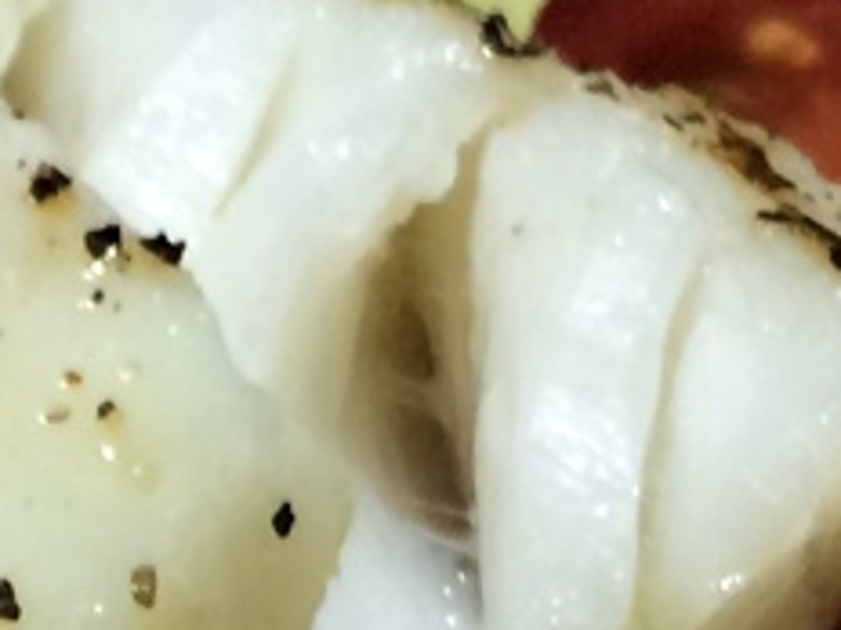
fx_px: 5126
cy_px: 1177
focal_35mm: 211
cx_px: -624
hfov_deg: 9.0
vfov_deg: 6.8
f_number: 2.2
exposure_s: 1/30
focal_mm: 4.12
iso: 64
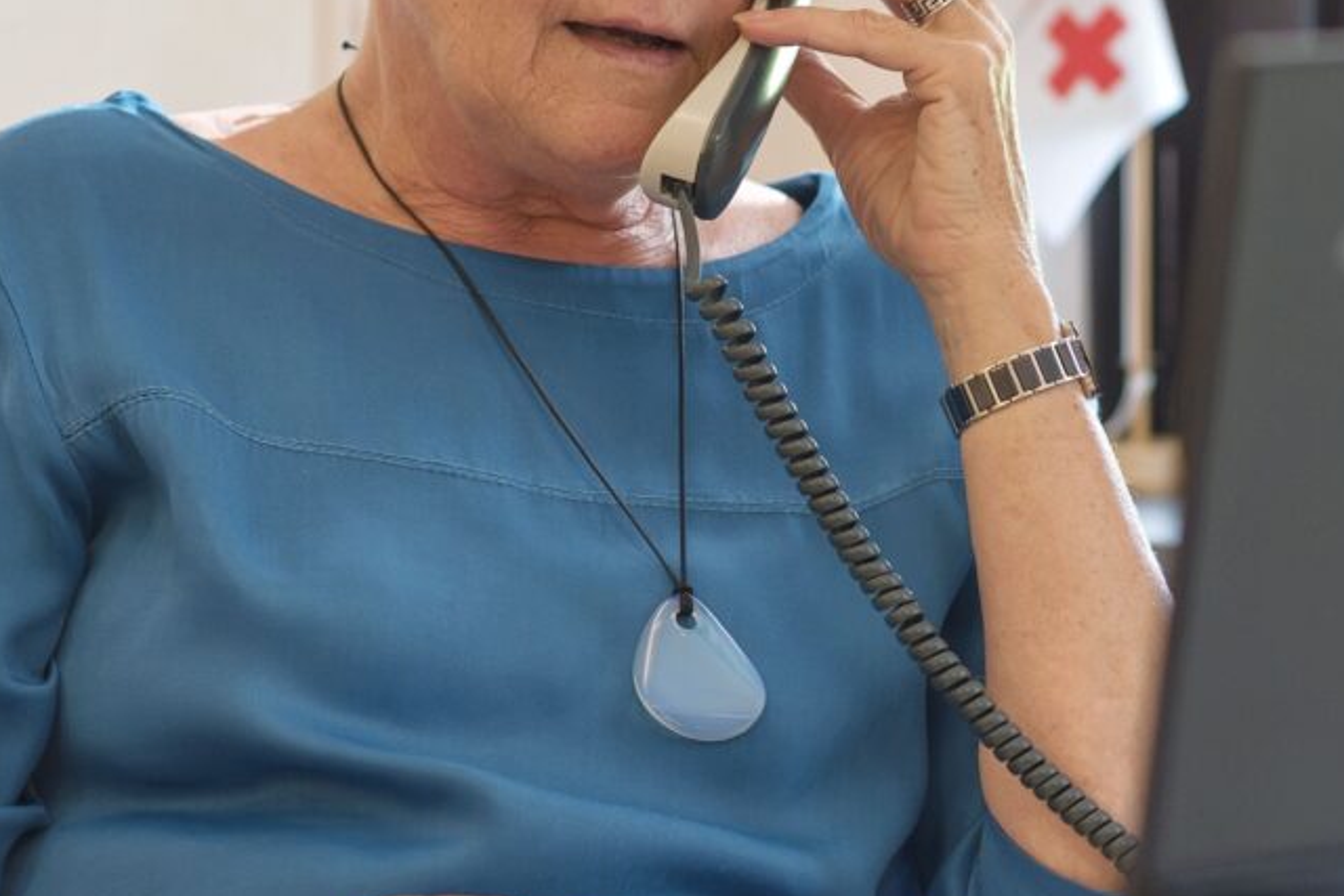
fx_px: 7617
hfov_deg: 10.1
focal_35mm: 204
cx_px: 934
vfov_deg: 6.7
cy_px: 253
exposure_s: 1/80
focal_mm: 85
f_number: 2.8
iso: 400
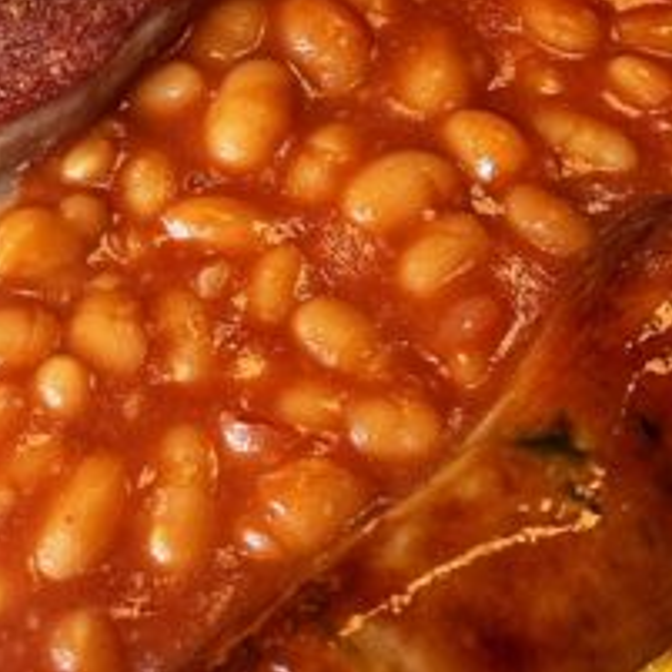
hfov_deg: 16.1
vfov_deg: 15.7
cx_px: 194
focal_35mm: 108
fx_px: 2372
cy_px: -74
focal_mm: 6.86
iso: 200
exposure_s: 1/100
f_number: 1.78
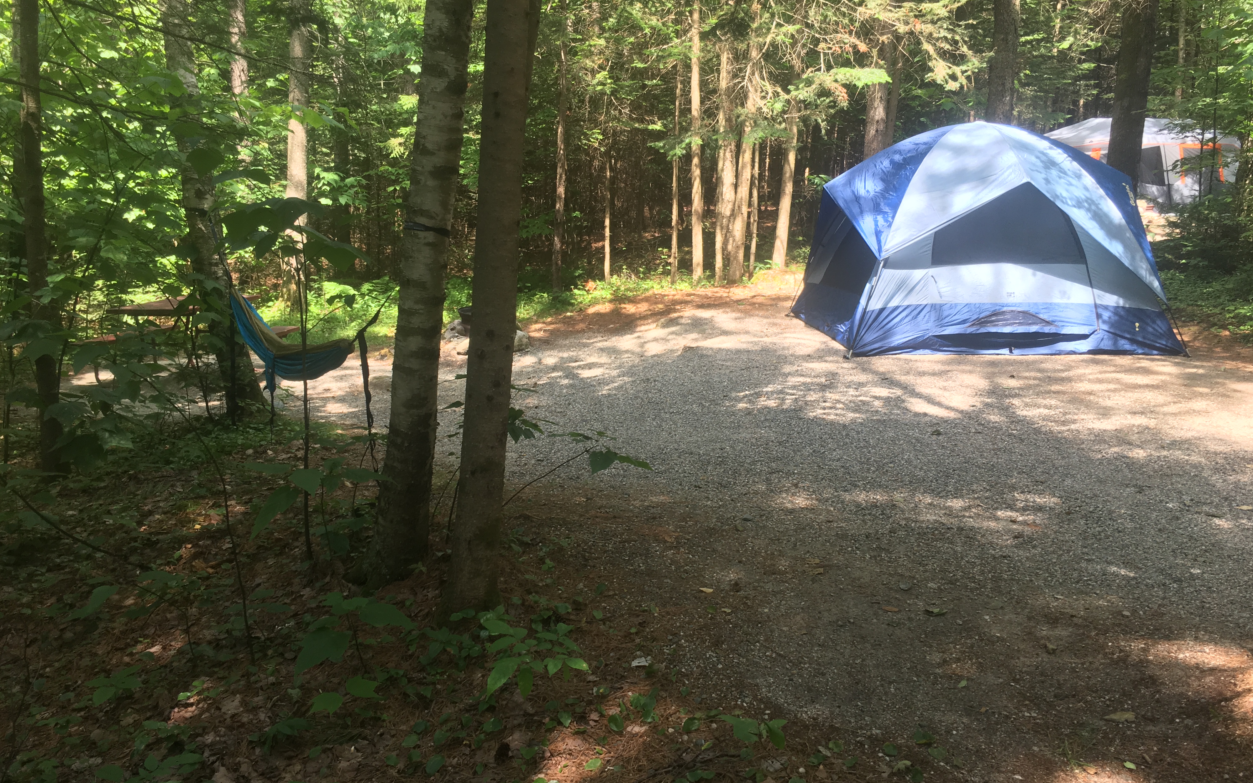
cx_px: 624
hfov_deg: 61.2
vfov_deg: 40.6
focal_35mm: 31
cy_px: 385
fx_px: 1059
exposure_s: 1/120
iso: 32
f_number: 2.2
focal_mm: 4.15
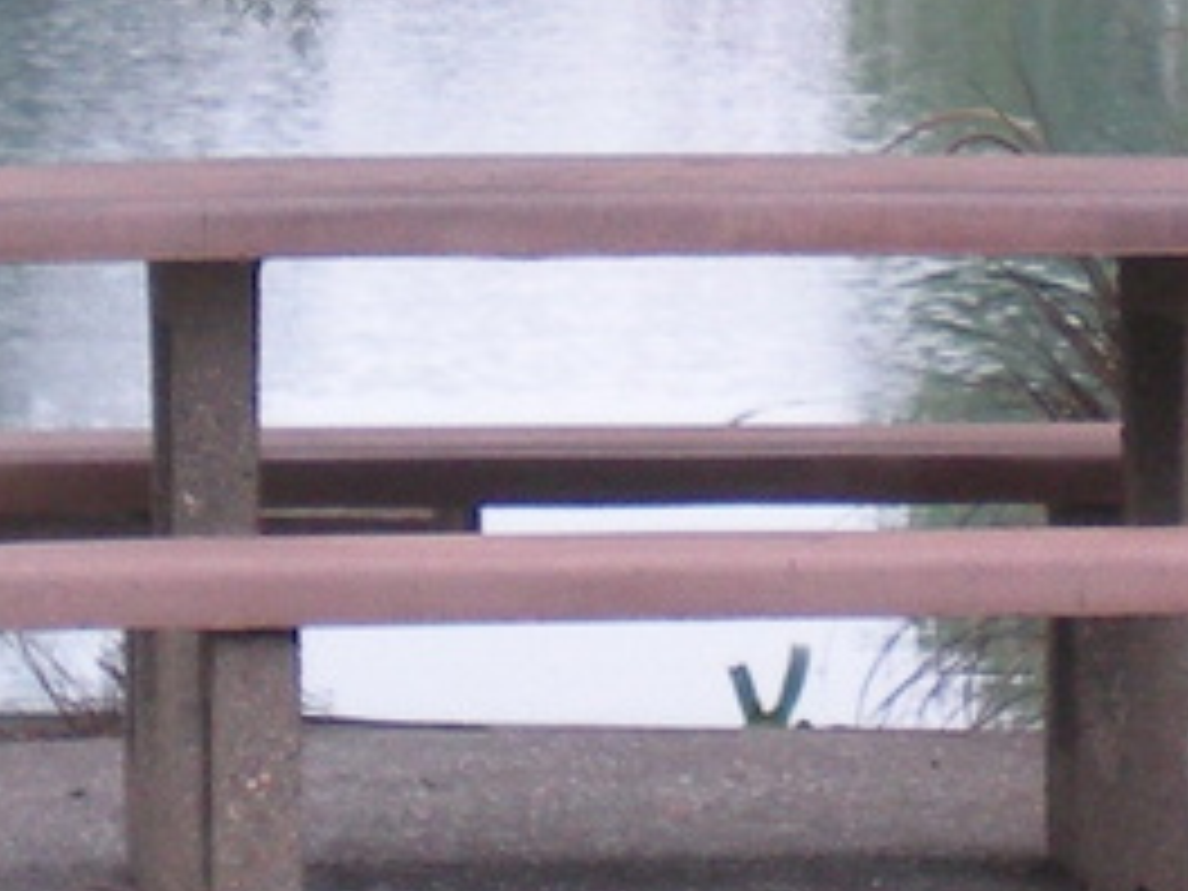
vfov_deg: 4.9
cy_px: -4
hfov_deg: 6.5
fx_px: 10467
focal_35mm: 305
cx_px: 1058
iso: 101
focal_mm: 9.3
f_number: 3.9
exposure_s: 1/72.4
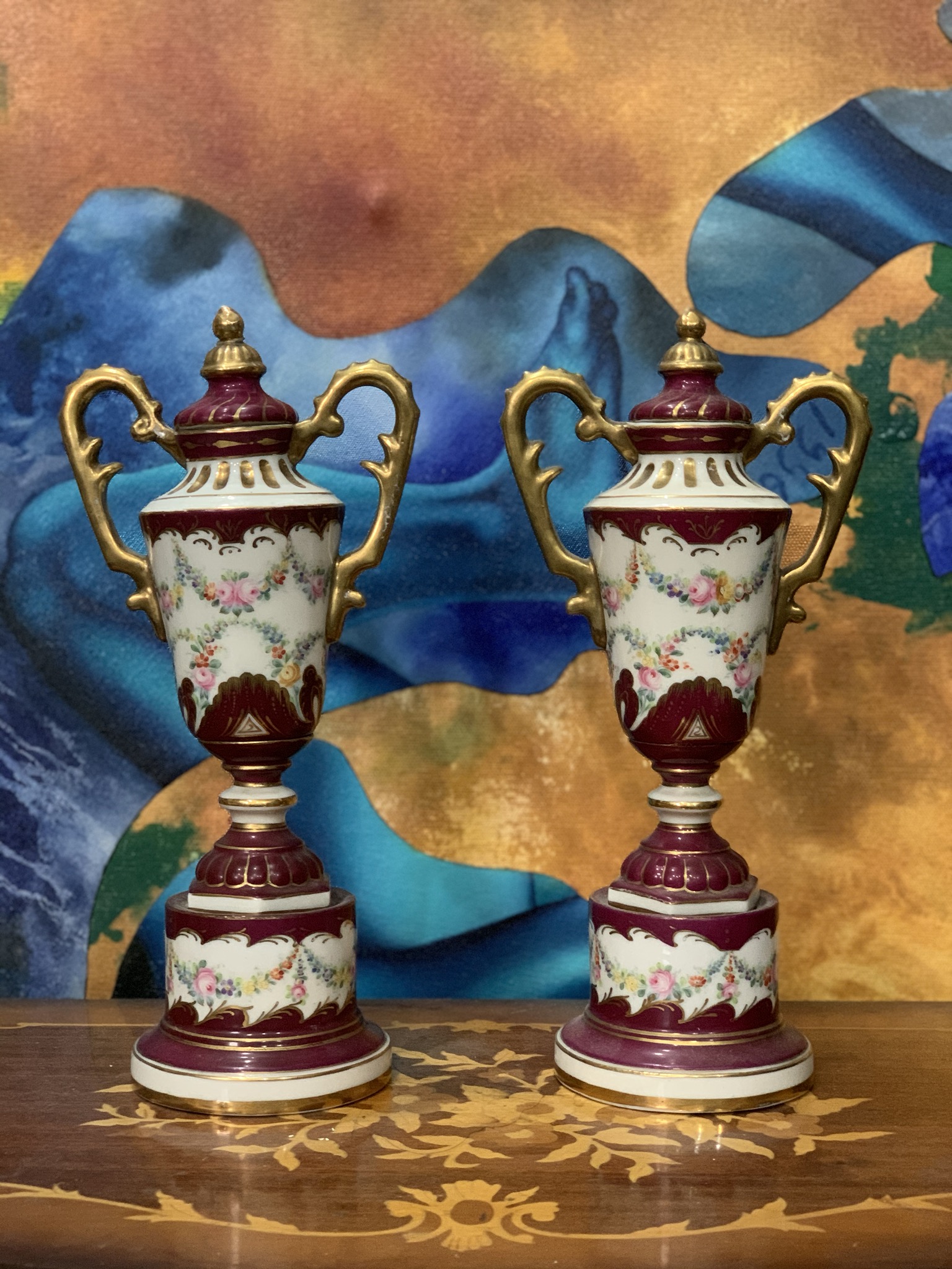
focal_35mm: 52
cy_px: 634
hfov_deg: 28.0
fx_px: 1907
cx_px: 476
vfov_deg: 36.8
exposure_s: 1/33
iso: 320
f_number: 2.4
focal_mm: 6
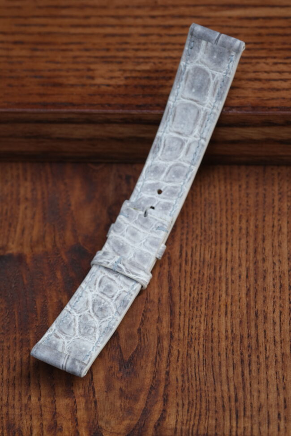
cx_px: 146
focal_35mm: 90
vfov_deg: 22.6
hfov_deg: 15.2
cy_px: 218
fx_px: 1091
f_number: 7.1
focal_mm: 60
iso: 500
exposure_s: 1/100
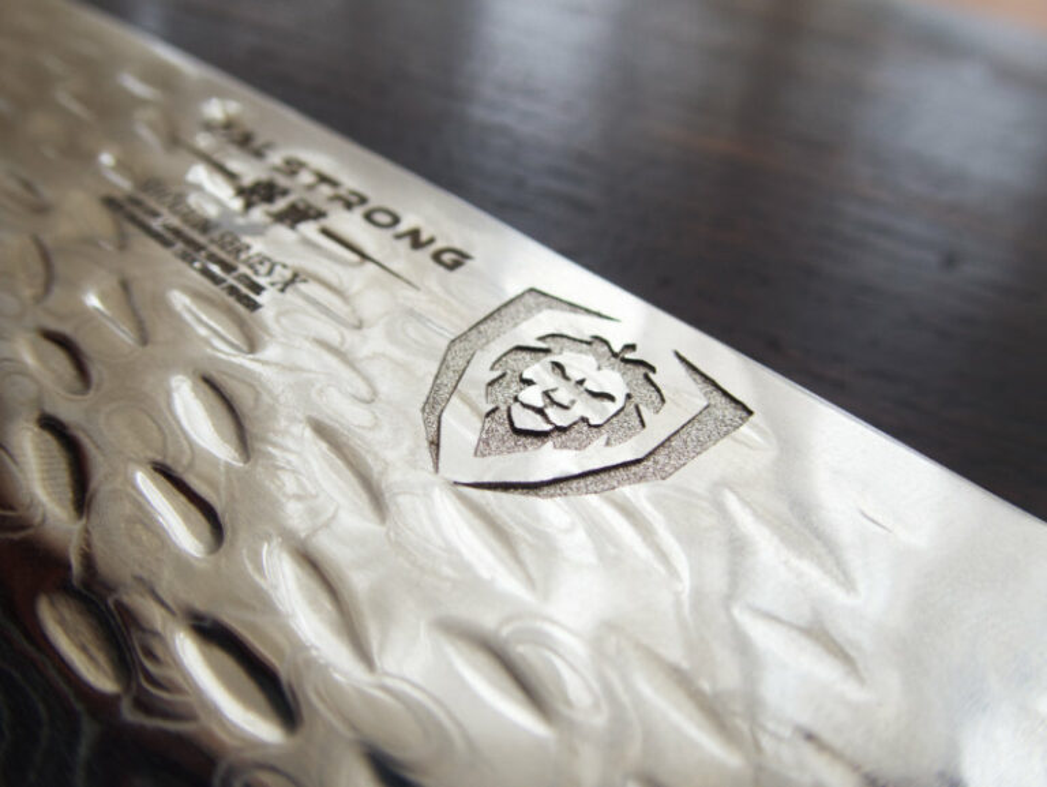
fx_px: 908
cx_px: 524
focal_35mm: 30
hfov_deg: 59.9
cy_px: 394
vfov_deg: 46.8
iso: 100
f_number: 3.2
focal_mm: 5.5
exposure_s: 1/400
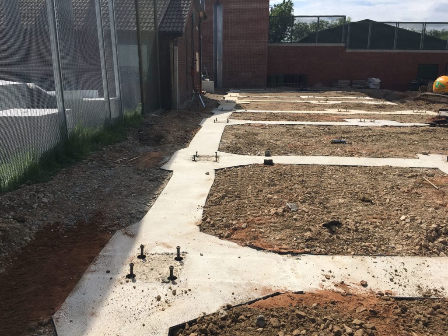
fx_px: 375
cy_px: 168
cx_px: 224
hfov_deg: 61.7
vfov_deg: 48.2
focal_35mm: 29
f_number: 2.2
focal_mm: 4.15
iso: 25
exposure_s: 1/2849
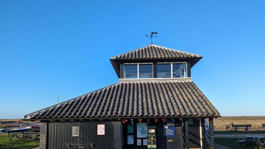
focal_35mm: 27
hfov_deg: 69.9
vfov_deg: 42.2
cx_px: 131
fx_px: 190
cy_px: 101
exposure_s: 1/1011
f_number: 1.85
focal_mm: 6.81
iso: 47
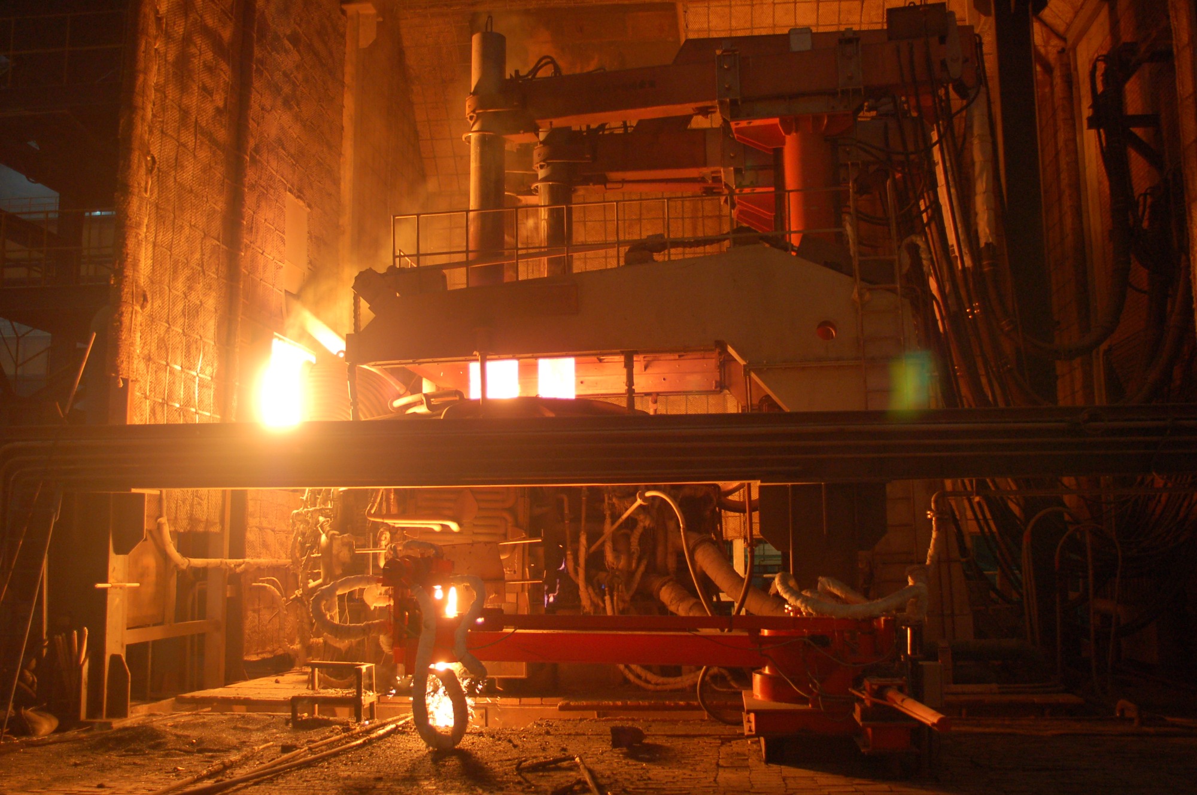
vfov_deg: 36.8
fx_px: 1196
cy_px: 398
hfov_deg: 53.2
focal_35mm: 36
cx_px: 598
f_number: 2.8
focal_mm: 24
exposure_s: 1/50
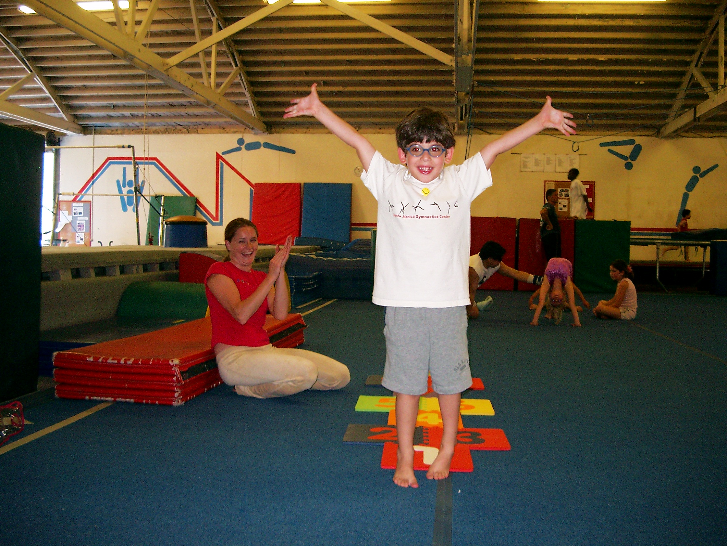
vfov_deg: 38.7
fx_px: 777
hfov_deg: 50.1
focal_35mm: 37
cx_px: 364
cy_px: 273
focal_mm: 7.6
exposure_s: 1/60
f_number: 2.6
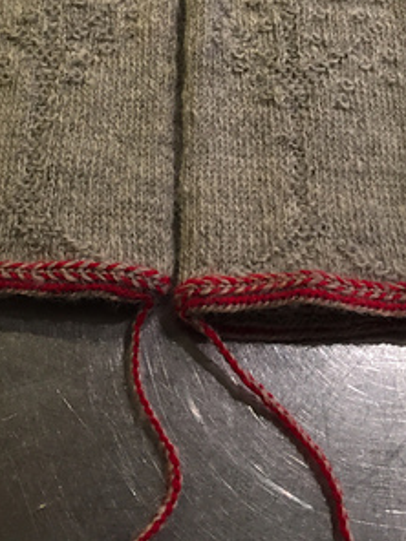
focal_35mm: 49
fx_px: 766
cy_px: 135
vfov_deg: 37.9
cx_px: 191
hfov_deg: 29.7
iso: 160
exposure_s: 1/33
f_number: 2.2
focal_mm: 4.15
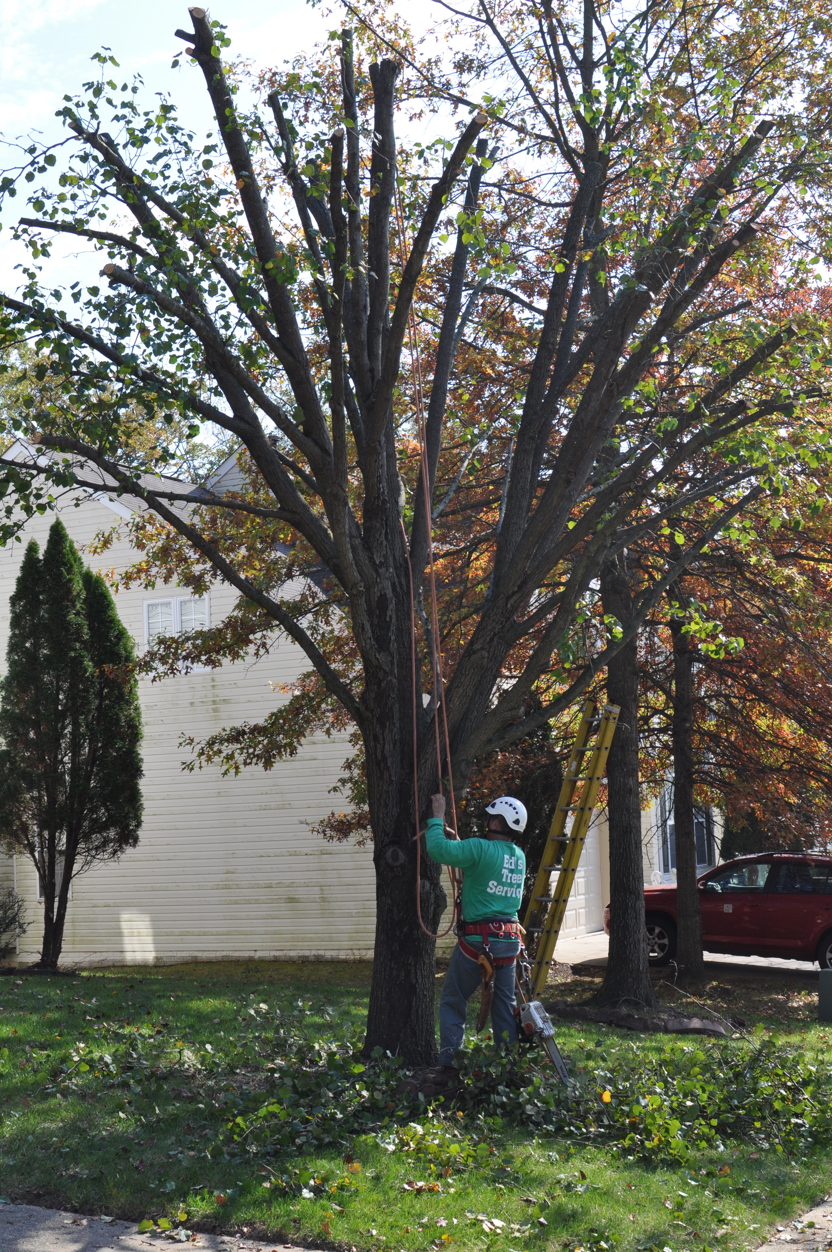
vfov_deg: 37.9
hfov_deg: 25.7
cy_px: 626
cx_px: 416
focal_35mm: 52
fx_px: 1825
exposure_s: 1/250
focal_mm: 35
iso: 250
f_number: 8
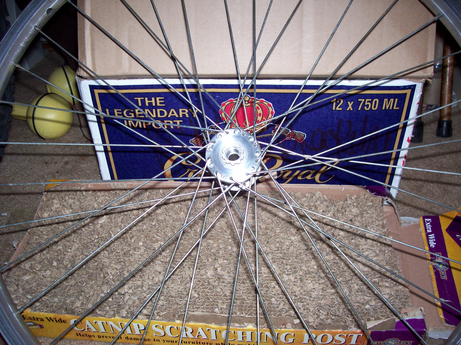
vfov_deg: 41.8
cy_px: 172
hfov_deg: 54.0
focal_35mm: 34
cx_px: 230
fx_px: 453
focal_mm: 5.6
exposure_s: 1/64
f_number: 2.7
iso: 80
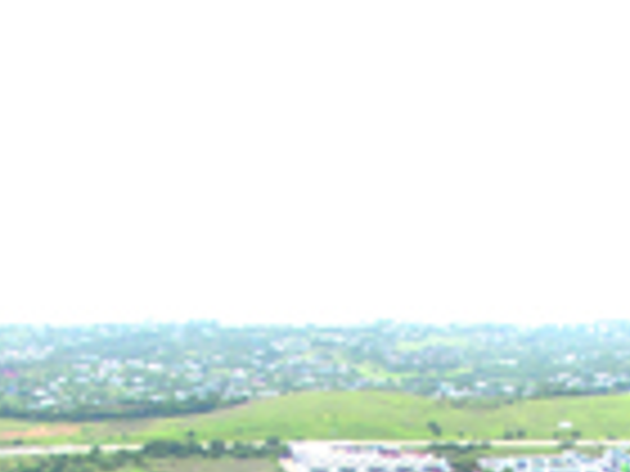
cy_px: 856
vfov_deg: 16.5
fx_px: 1347
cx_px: 349
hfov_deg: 26.3
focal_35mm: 74
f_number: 2.8
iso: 400
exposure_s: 1/1600
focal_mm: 3.61
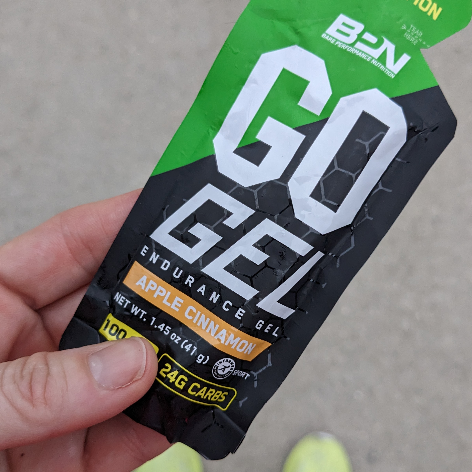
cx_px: 223
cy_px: 256
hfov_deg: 41.8
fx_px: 617
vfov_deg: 41.8
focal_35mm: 40
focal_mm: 4.38
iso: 235
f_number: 1.73
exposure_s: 1/120
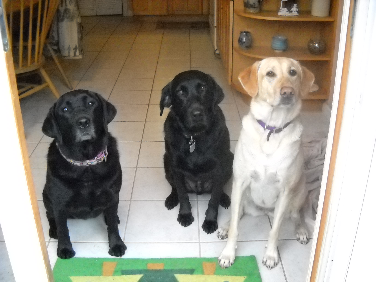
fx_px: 445
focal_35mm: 41
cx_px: 188
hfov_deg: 45.8
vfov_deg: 35.1
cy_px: 141
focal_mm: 6.72
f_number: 3.1
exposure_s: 1/61
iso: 800
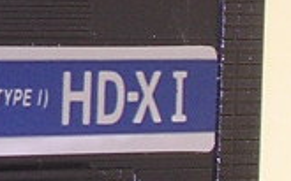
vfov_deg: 2.6
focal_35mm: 501
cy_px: -98
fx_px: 3972
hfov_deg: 4.1
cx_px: -363
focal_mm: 11.6
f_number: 7.7
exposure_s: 1/60.1
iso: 100
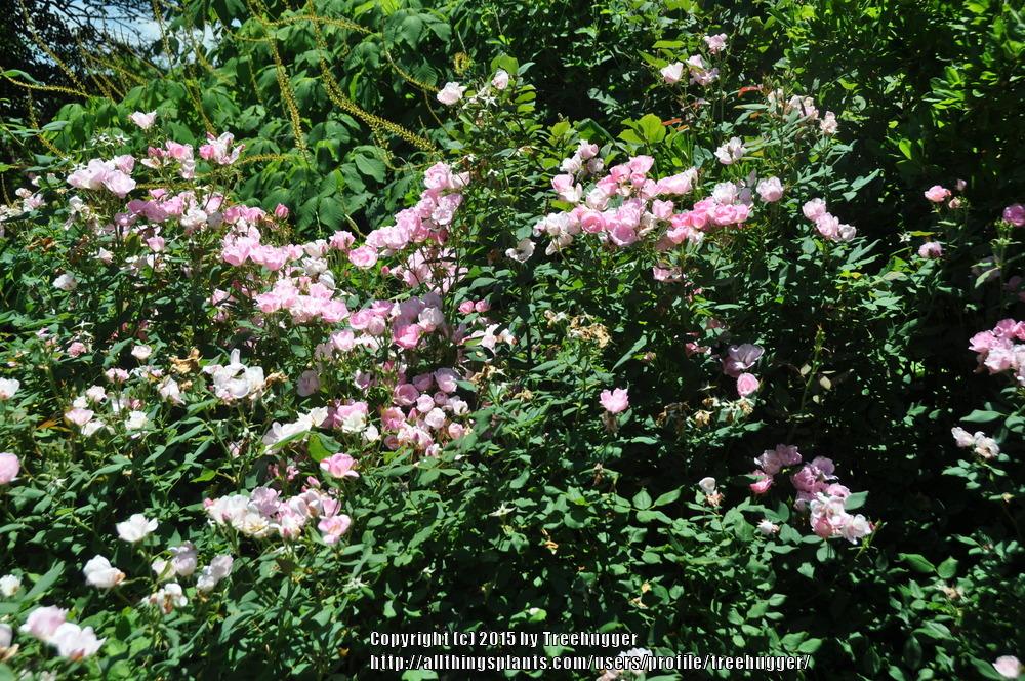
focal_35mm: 48
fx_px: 1365
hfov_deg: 41.2
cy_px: 340
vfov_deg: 28.0
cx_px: 512
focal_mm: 32
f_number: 7.1
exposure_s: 1/200
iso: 200
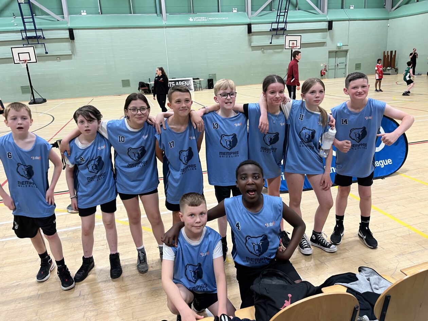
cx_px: 214
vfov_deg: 53.1
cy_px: 160
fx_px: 321
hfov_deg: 67.3
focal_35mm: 26
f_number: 1.6
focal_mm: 5.1
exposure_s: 1/50
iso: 100
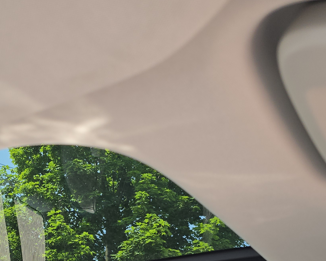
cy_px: 291
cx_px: 47
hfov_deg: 32.8
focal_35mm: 55
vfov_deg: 25.5
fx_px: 531
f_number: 1.7
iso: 32
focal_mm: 6.3
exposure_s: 1/120
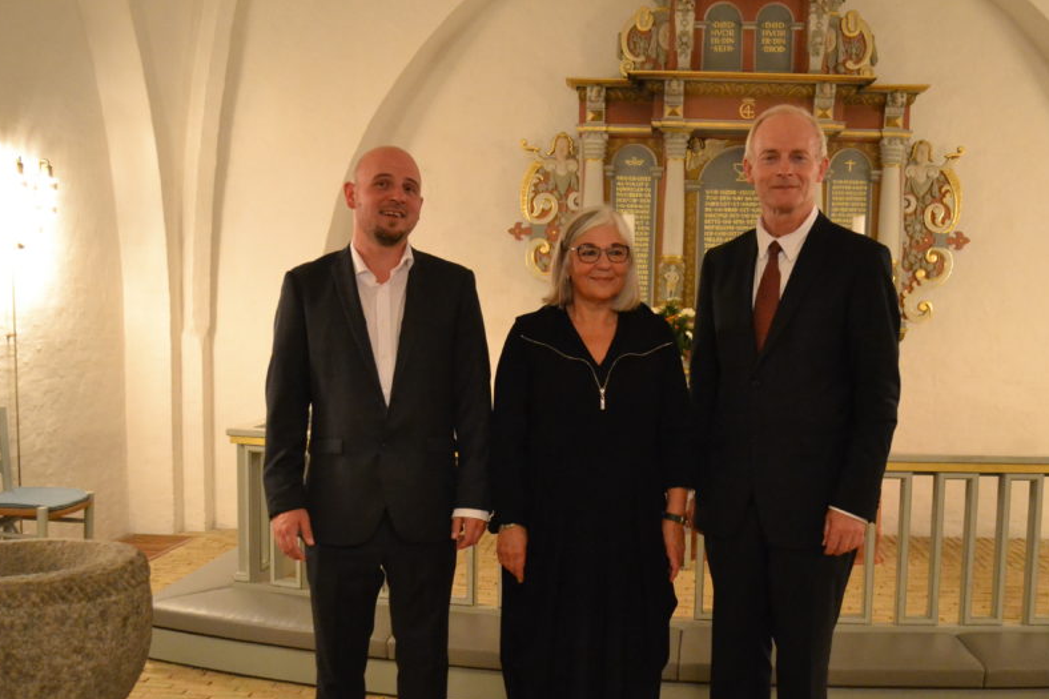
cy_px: 443
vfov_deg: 34.0
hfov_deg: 49.5
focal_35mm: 39
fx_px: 1136
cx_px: 576
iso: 3200
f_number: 3.8
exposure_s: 1/40
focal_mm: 20
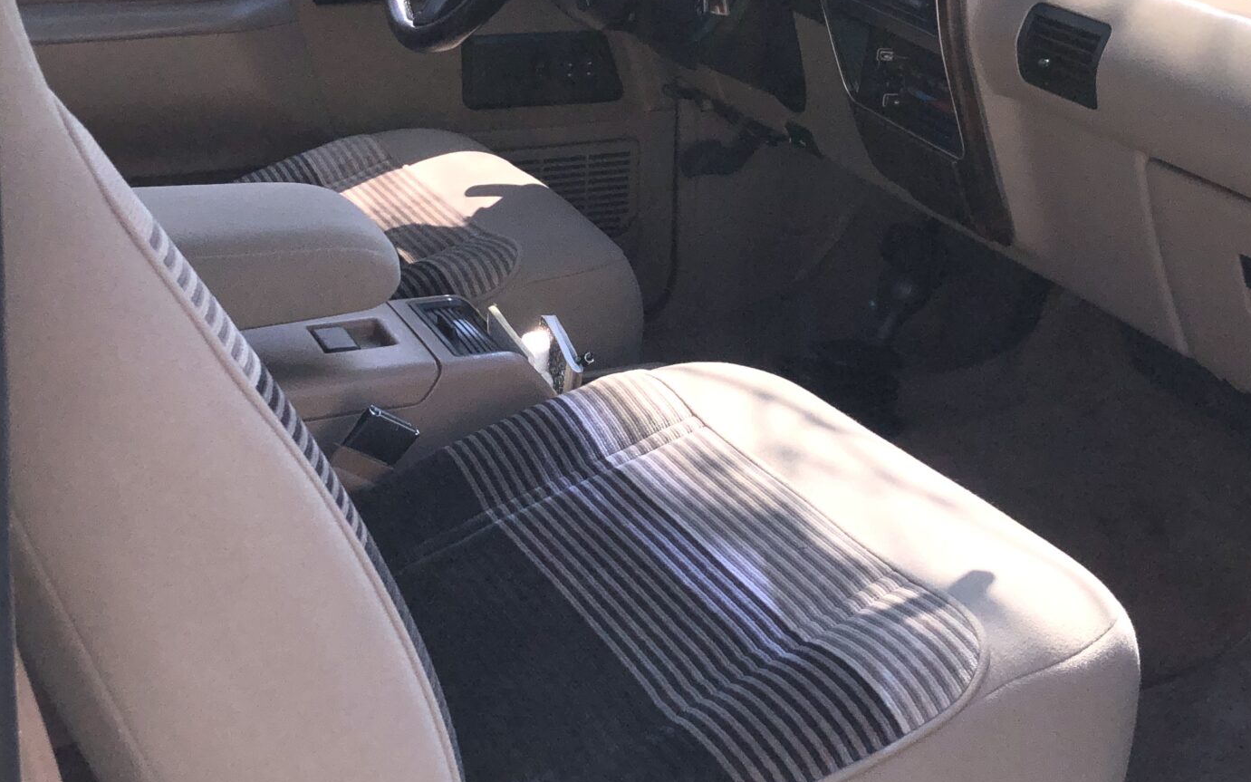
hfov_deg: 36.9
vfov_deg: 23.5
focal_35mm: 55
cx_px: 695
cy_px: 337
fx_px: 1875
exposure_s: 1/1600
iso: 20
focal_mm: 4
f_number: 1.8
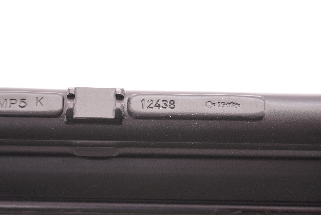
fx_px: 1071
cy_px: 108
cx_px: 160
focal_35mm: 120
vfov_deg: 11.4
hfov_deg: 17.1
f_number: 5.6
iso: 1000
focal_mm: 80
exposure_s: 1/125
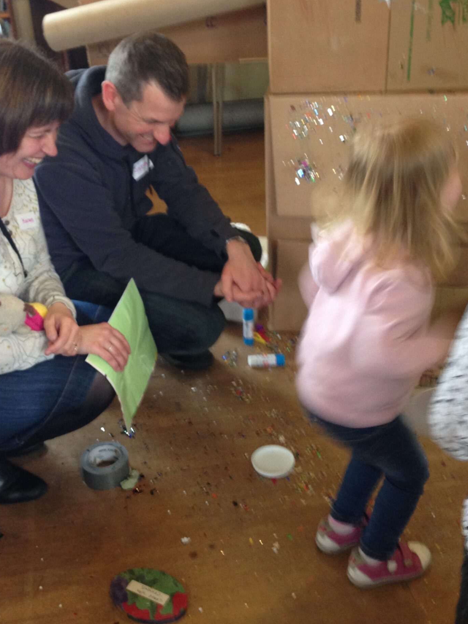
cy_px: 271
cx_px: 219
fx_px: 830
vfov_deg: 41.2
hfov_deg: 31.5
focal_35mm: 46
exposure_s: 1/20
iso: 160
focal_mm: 4.12
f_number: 2.4
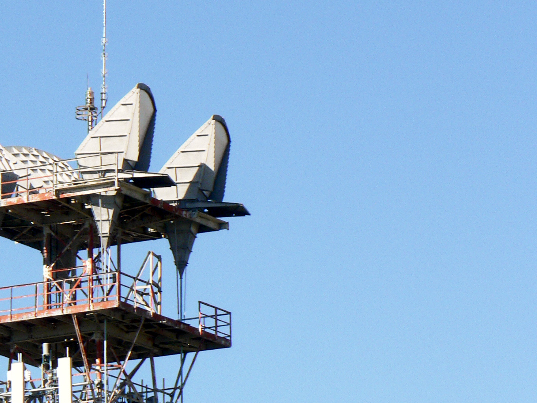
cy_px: 278
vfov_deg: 4.0
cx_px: 75
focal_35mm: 373
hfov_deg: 5.3
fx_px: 5786
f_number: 5.6
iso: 80
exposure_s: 1/400
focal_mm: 32.9
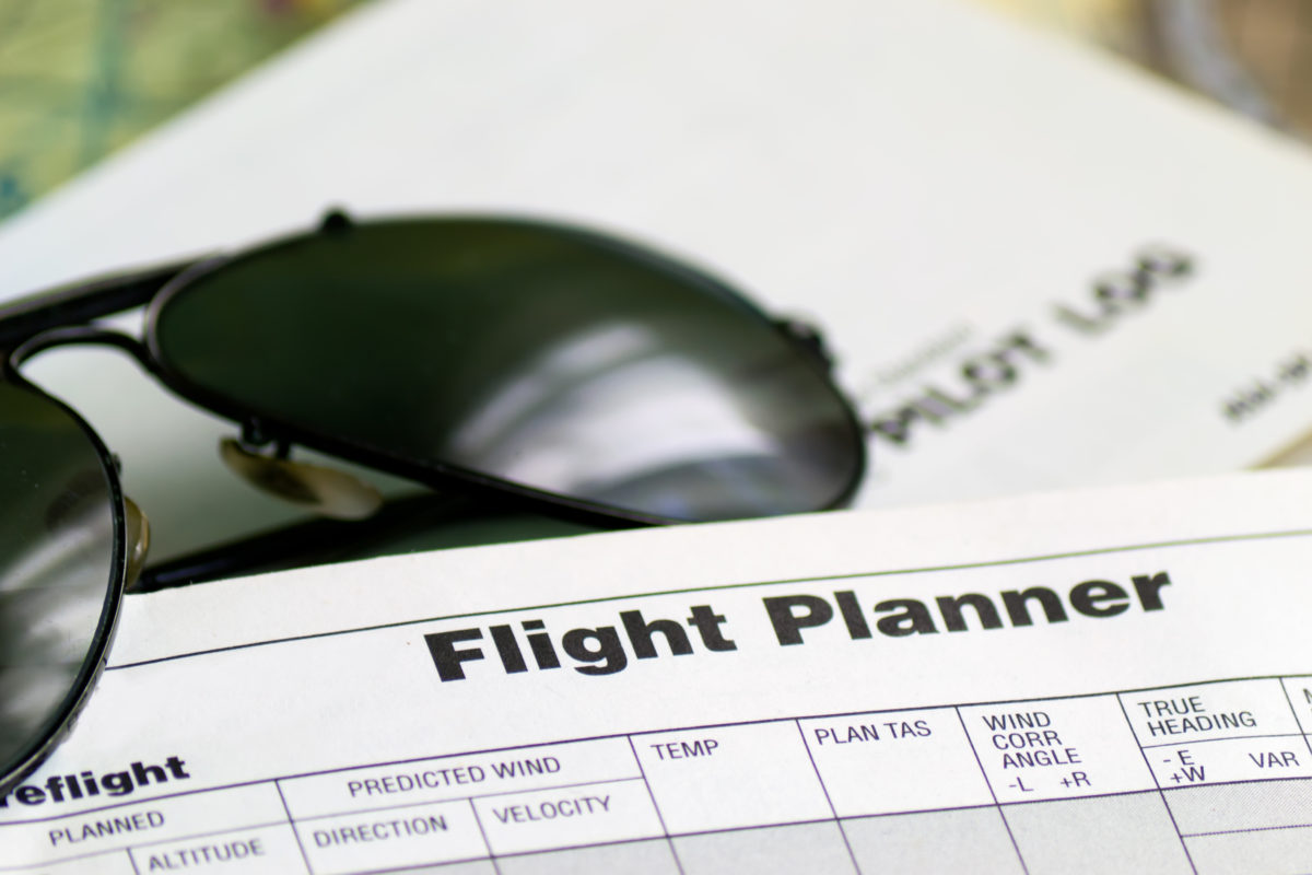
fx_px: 16399
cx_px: 656
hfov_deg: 4.6
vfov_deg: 3.1
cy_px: 438
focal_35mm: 450
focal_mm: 300
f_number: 5.6
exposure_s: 1/20
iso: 100
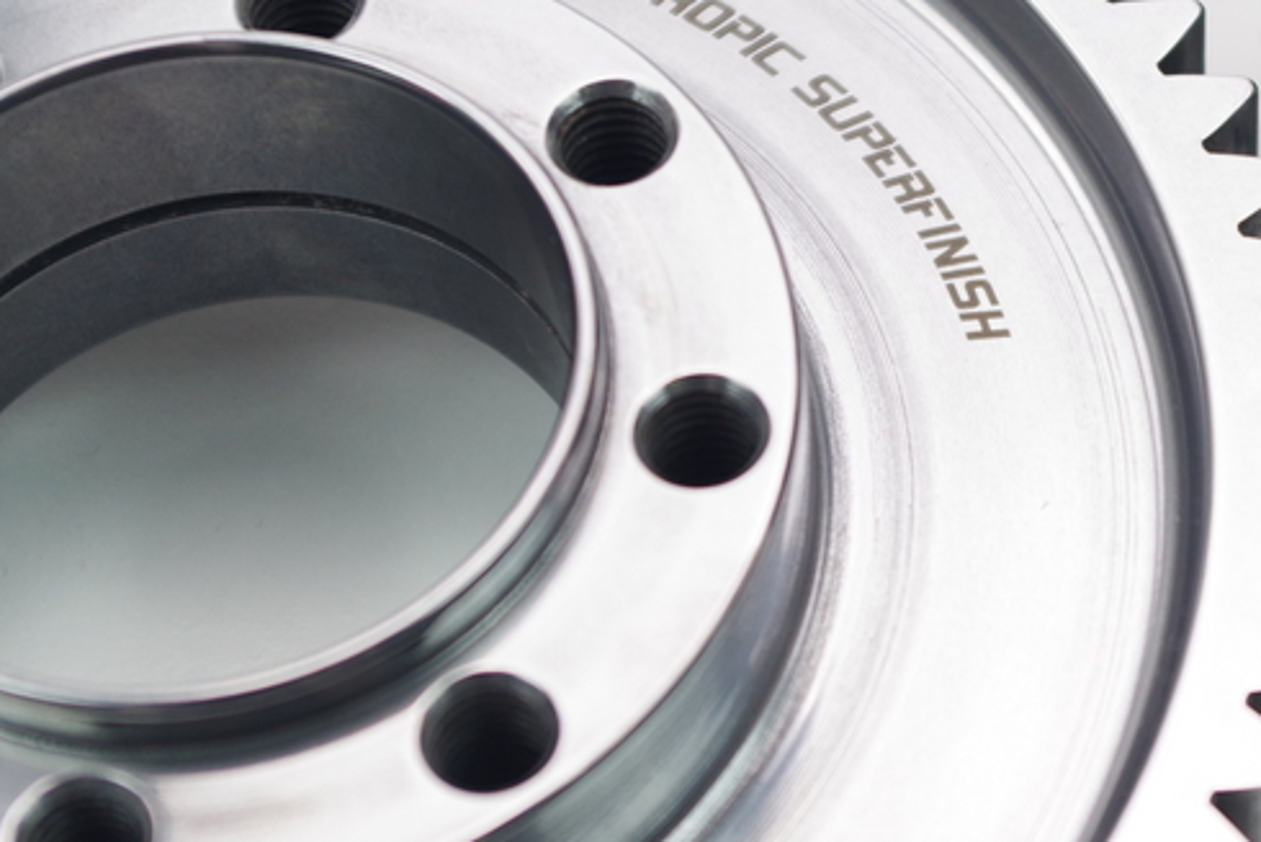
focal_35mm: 141
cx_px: 1104
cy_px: 335
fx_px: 4940
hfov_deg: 14.4
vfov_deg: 9.7
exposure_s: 1/80
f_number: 5.6
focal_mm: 47.5
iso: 100
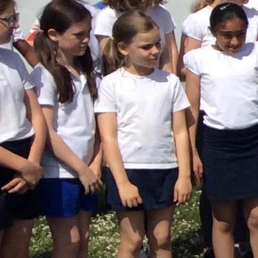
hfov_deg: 9.7
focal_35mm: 152
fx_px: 1282
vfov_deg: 11.5
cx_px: 688
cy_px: 66
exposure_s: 1/3817
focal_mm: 3.3
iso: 32
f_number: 2.4
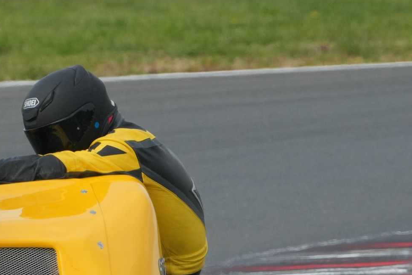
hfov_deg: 1.1
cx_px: 49
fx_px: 21768
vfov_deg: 0.7
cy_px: 220
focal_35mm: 1902
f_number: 9
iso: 1250
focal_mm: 535
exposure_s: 1/2000
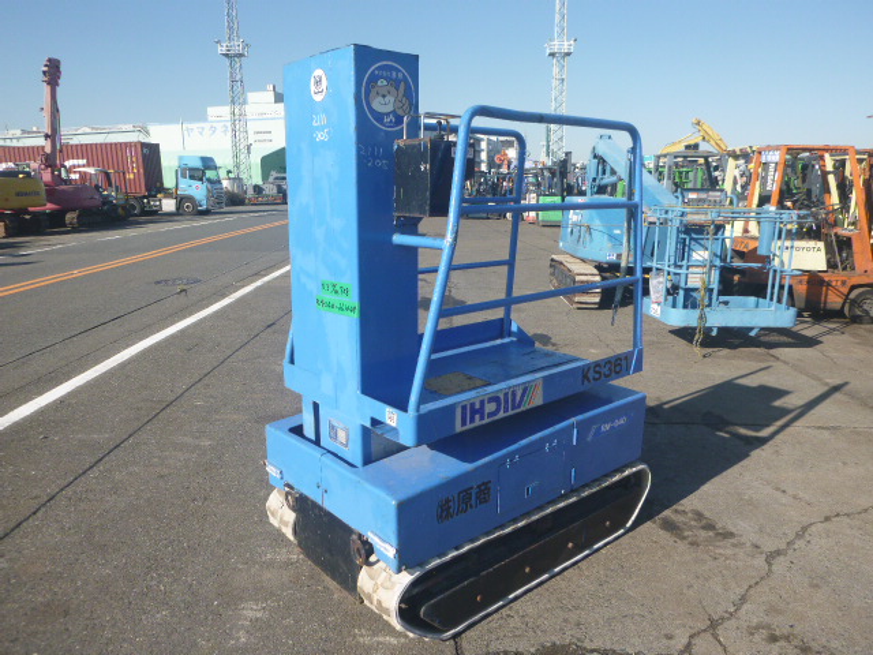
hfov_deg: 69.4
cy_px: 328
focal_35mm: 25
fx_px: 630
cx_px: 436
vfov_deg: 54.9
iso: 100
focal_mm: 4.5
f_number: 3.9
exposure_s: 1/400
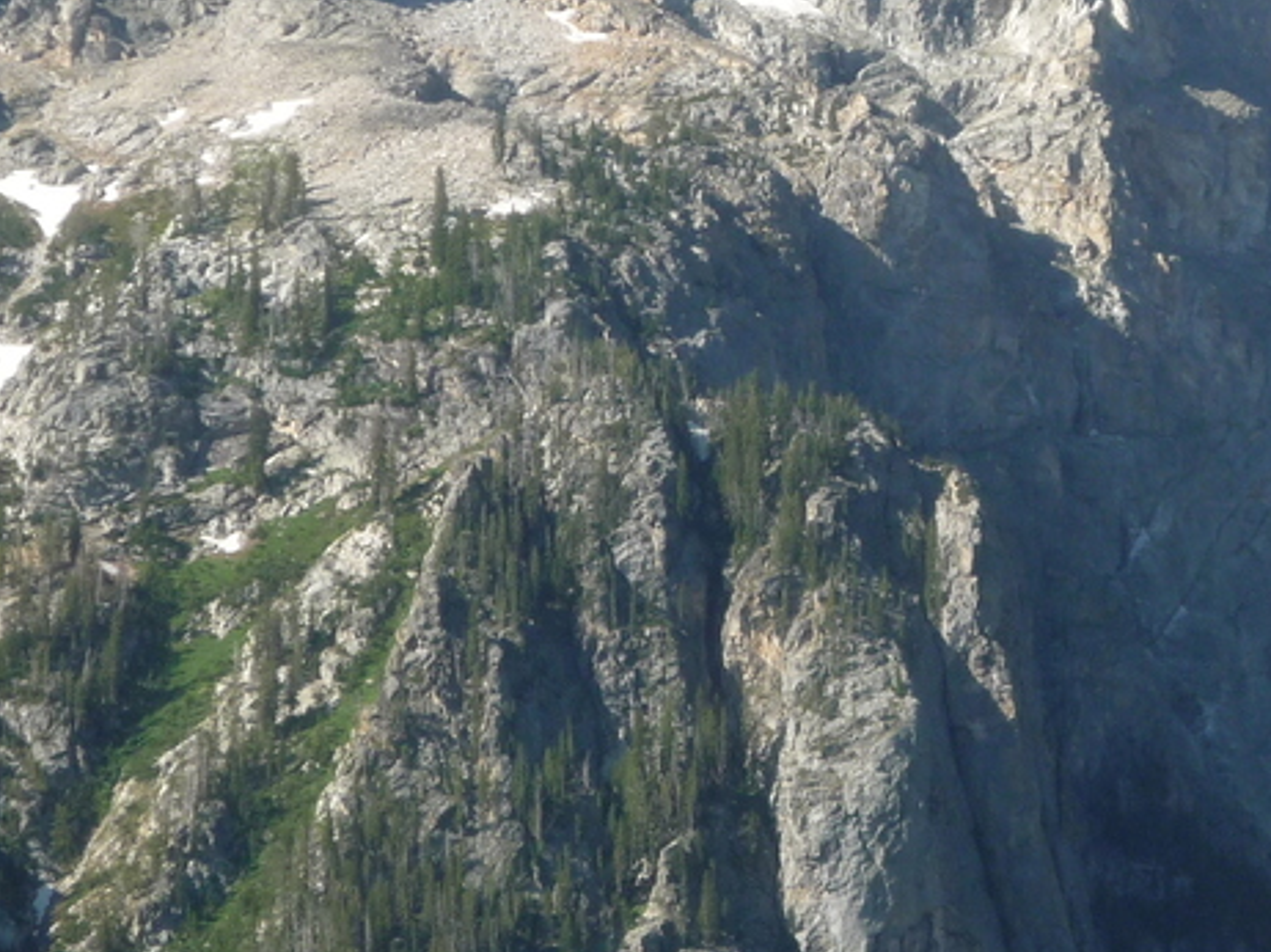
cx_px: 1084
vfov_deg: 8.8
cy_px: 162
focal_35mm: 168
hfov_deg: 11.7
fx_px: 6165
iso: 100
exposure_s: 1/250
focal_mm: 12.2
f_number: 5.4
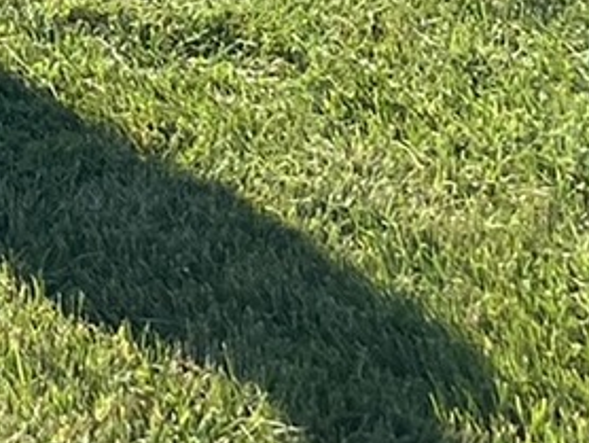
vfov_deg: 6.7
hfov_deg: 9.0
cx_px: -1059
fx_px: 3185
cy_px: -1130
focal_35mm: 187
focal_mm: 4.25
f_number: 1.8
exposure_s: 1/3610
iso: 32
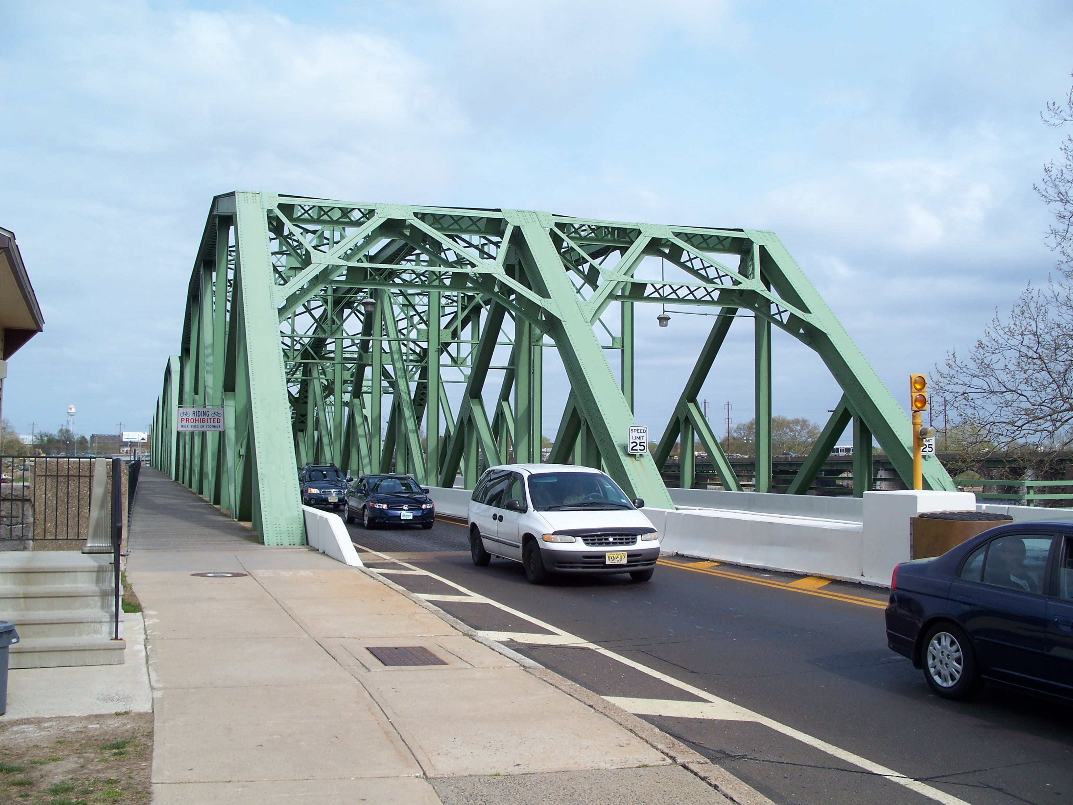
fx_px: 1147
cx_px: 536
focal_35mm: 37
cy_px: 402
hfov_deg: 50.1
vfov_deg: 38.7
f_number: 4
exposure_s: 1/500
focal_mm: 7.8
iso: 64
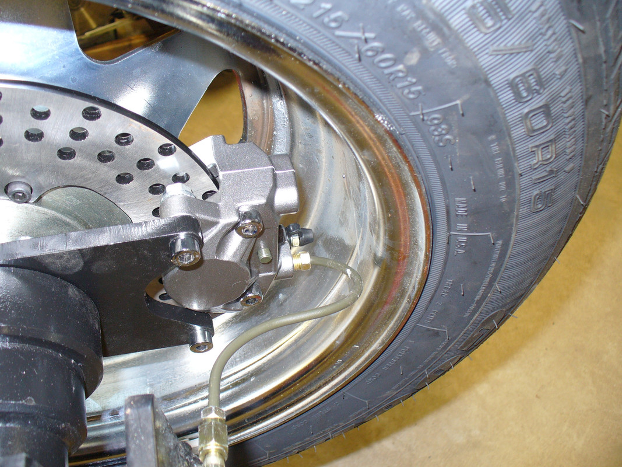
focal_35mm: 37
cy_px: 234
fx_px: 665
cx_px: 311
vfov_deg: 38.7
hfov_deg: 50.1
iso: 100
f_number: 2.8
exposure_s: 1/8
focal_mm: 6.1
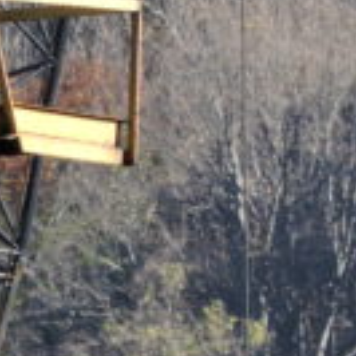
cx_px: -205
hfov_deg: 0.6
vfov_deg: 0.6
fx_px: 36058
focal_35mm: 3099
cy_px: 335
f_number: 5
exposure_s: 1/500
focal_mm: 124.9
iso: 200
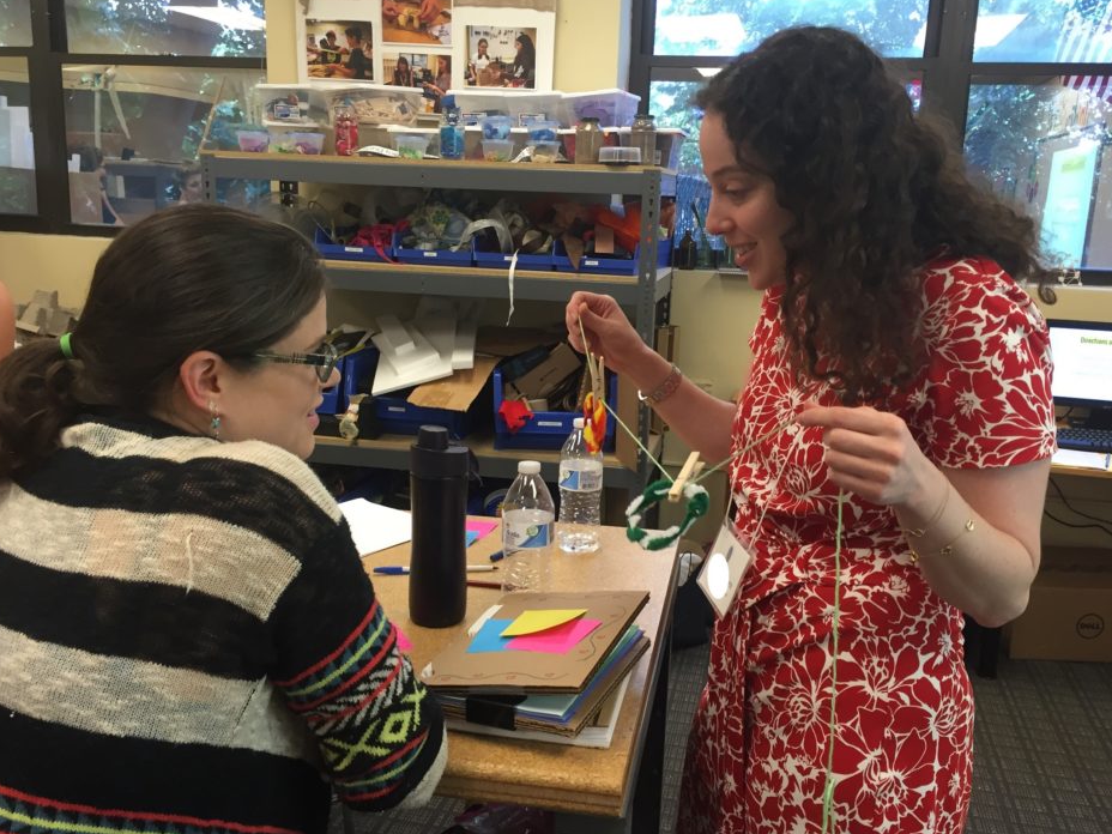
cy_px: 433
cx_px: 575
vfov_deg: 44.2
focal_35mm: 32
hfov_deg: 56.8
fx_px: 1028
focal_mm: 4.15
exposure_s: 1/30
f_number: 2.2
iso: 80
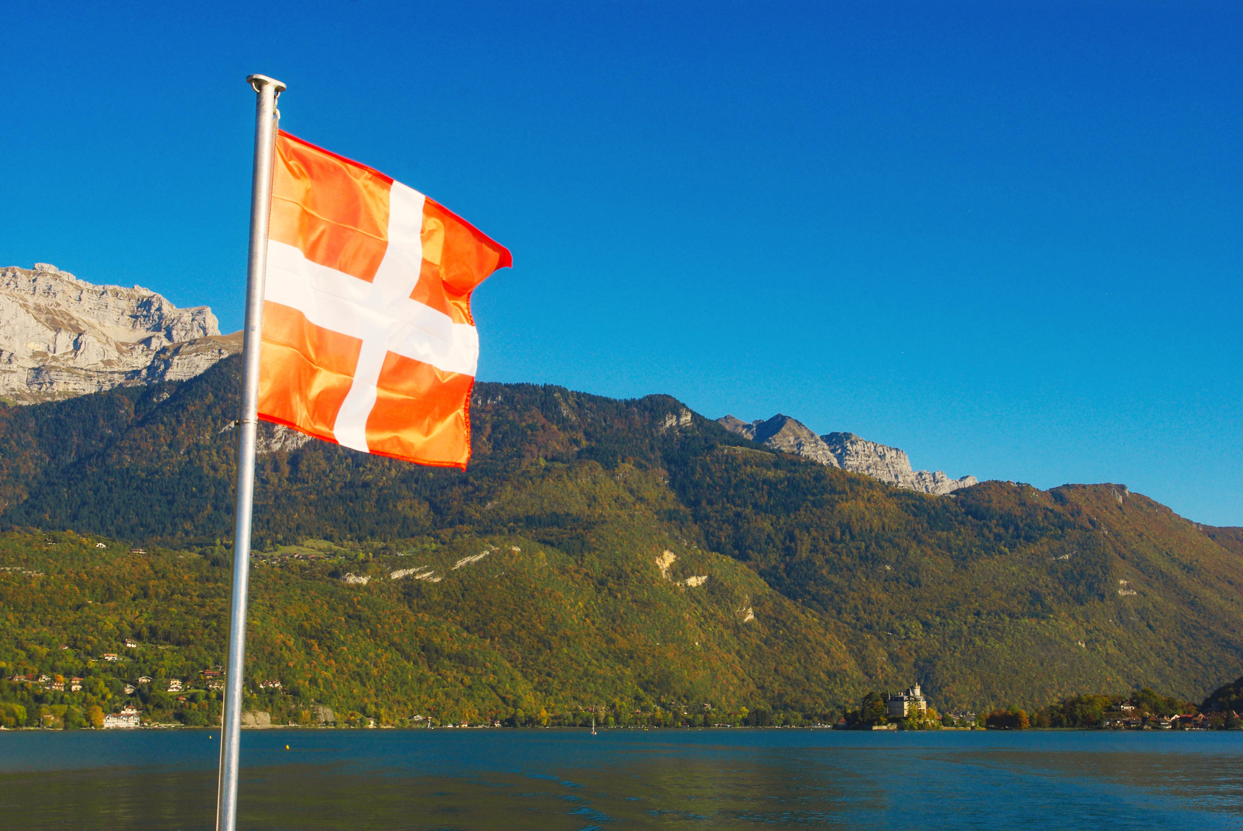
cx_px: 622
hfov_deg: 38.1
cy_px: 416
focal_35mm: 52
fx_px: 1797
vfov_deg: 26.1
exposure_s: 1/250
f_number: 11
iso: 200
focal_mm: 35
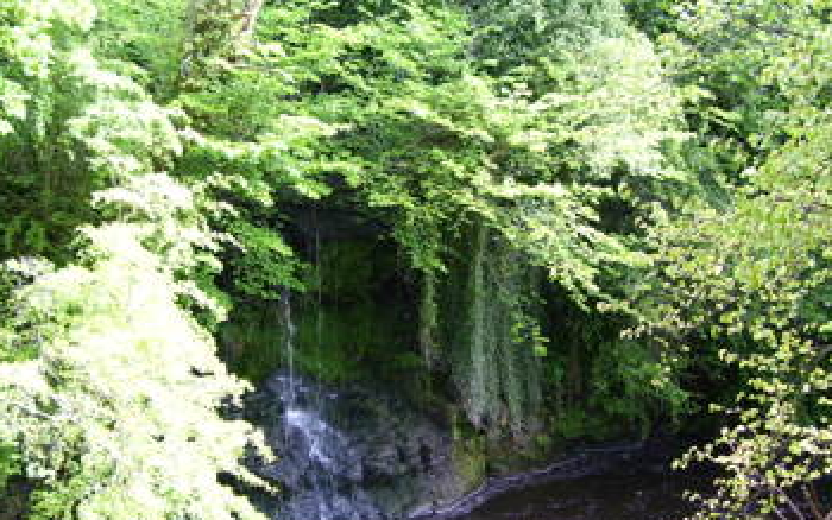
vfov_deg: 22.4
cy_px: 271
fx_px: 1316
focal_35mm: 58
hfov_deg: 35.0
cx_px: 324
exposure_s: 1/90
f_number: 2.7
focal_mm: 6
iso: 80
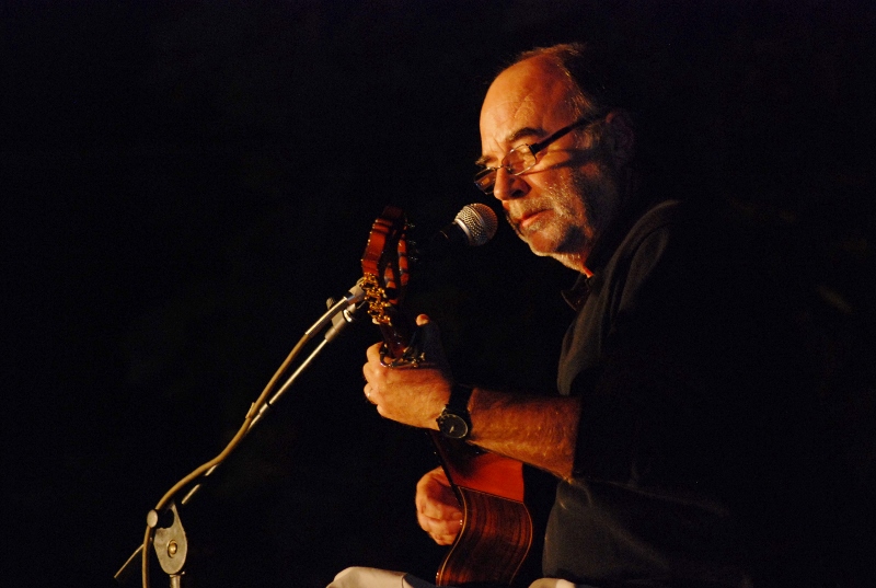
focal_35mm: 183
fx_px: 4462
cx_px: 438
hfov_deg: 11.2
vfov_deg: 7.5
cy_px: 294
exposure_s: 1/125
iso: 500
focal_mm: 122
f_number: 4.2
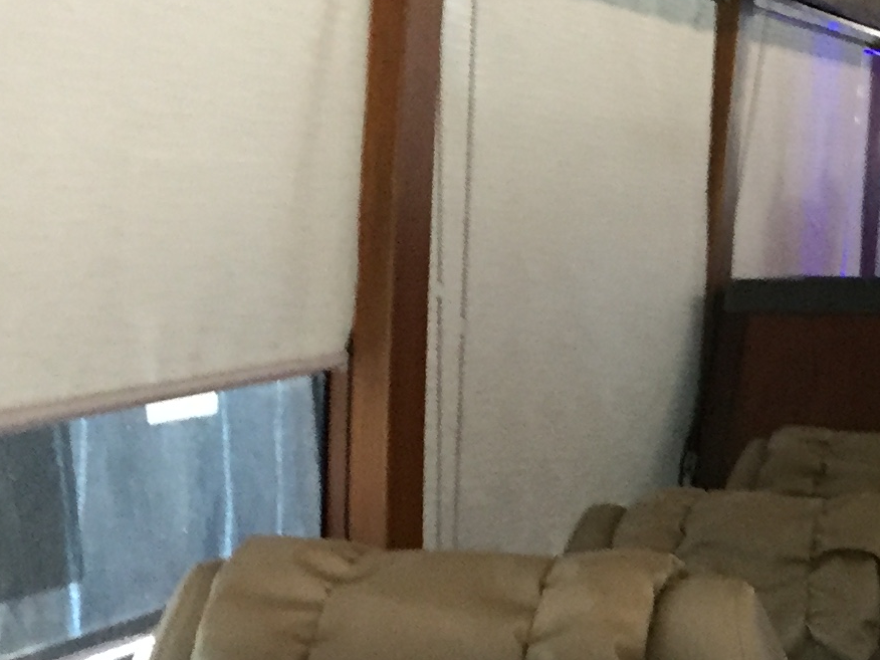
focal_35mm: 108
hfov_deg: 16.9
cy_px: 672
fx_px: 2746
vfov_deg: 13.5
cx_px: 1226
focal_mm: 4.15
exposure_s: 1/30
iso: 200
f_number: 2.2
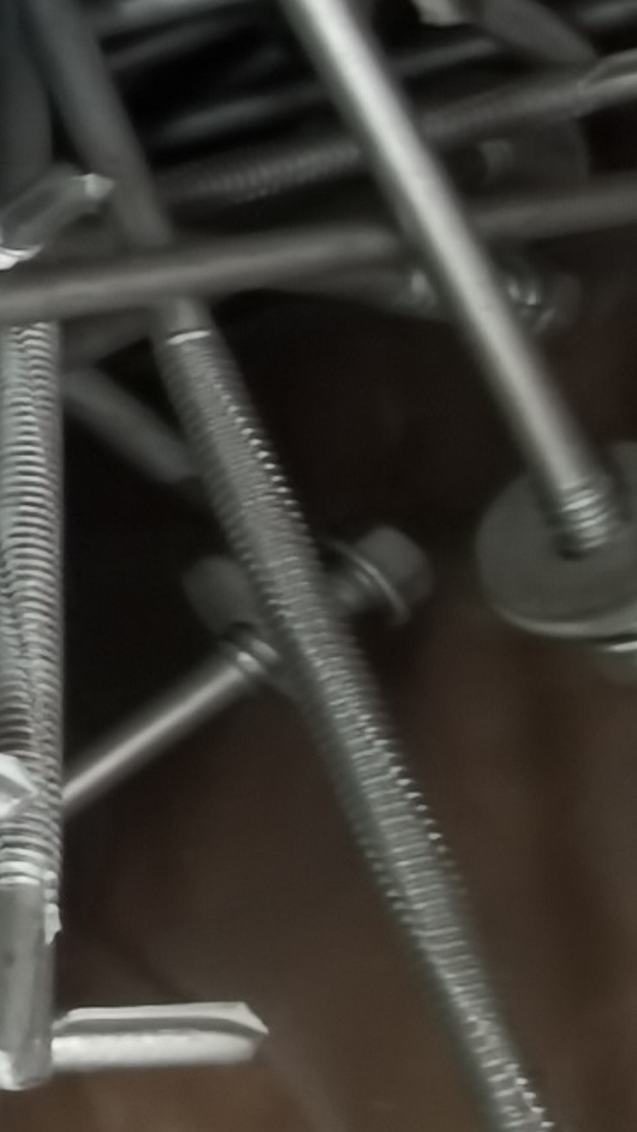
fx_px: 2371
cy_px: 367
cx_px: -940
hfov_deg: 12.0
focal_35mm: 79
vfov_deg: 26.7
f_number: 2.2
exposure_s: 1/20
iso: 500
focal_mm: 2.26
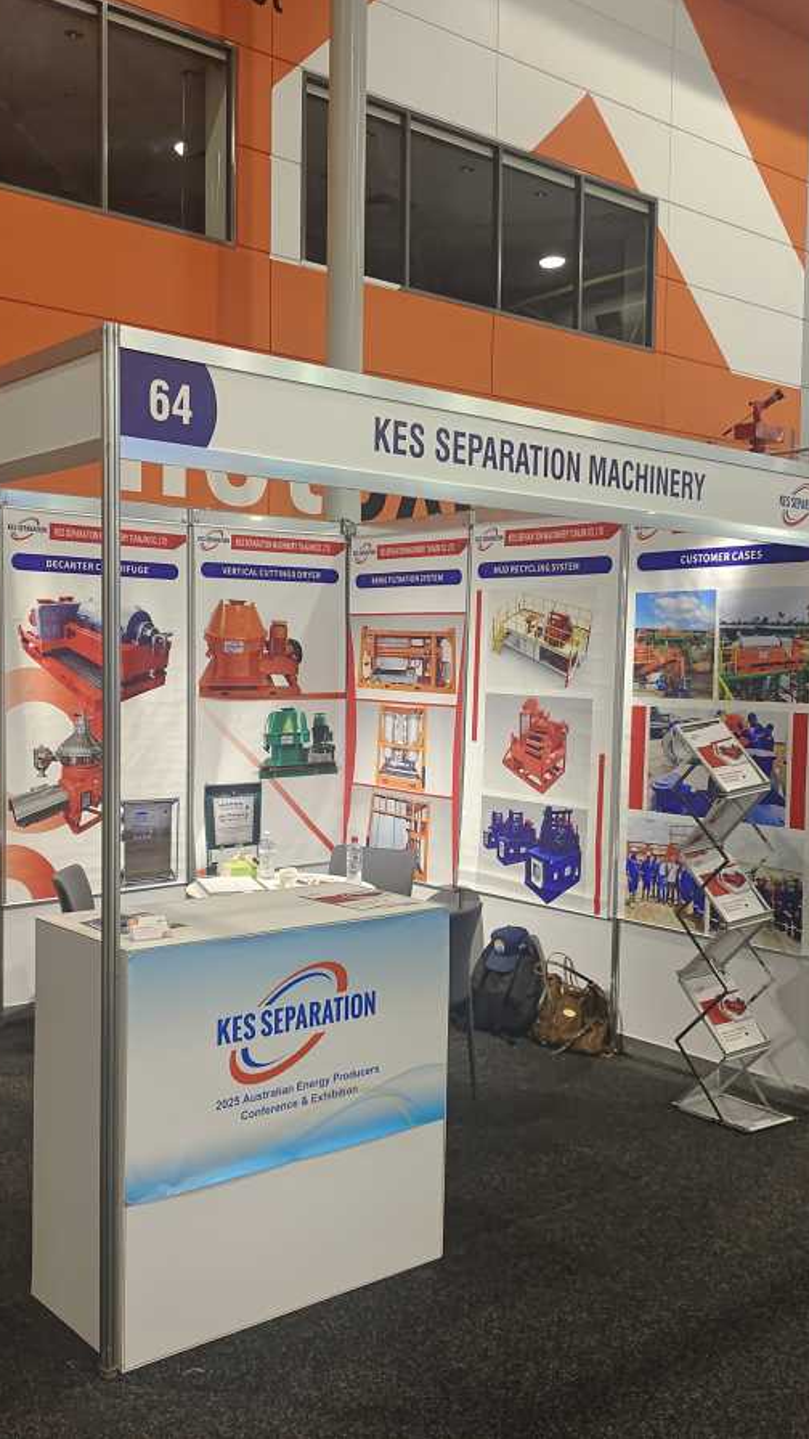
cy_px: 718
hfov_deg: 33.7
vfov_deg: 56.6
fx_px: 1335
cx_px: 424
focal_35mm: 35
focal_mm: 5.56
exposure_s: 1/100
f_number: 1.88
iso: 399
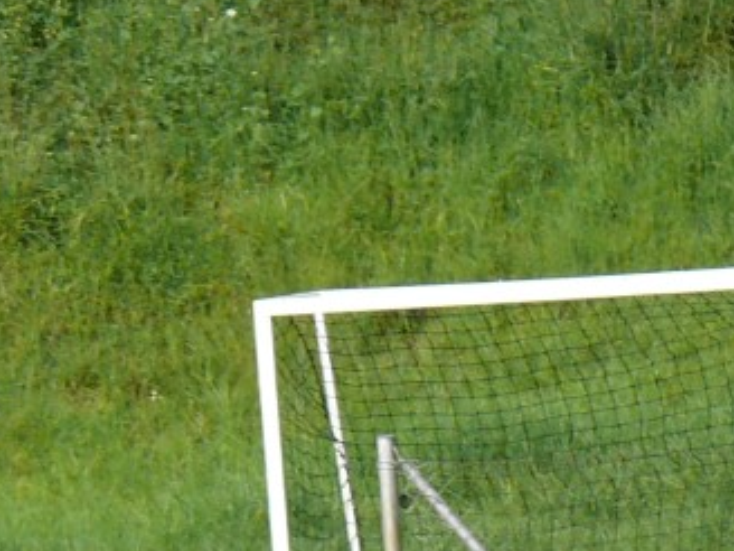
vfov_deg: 1.7
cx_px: 1061
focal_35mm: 886
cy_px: 806
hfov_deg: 2.2
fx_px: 18787
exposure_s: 1/1000
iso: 100
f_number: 4
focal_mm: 42
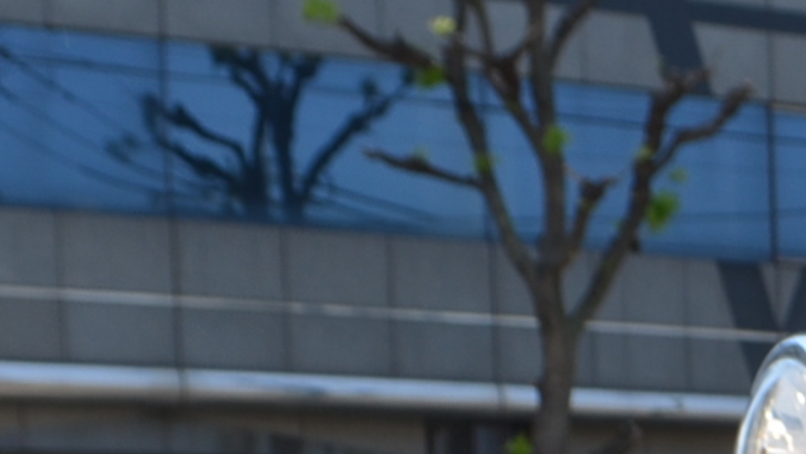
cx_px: 1081
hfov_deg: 14.2
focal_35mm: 145
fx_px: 3099
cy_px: 999
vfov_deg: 7.9
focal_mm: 20
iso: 160
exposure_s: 1/250
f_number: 8
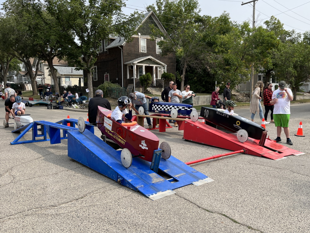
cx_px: 155
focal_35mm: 26
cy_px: 116
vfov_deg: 53.1
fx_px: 233
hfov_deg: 67.3
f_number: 1.6
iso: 50
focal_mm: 5.1
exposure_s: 1/2101
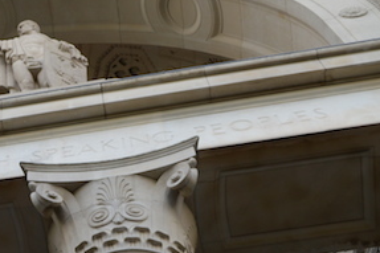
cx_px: -40
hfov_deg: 20.1
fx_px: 1024
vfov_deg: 14.1
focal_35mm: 97
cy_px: 156
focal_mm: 29
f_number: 5.6
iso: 180
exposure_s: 1/125
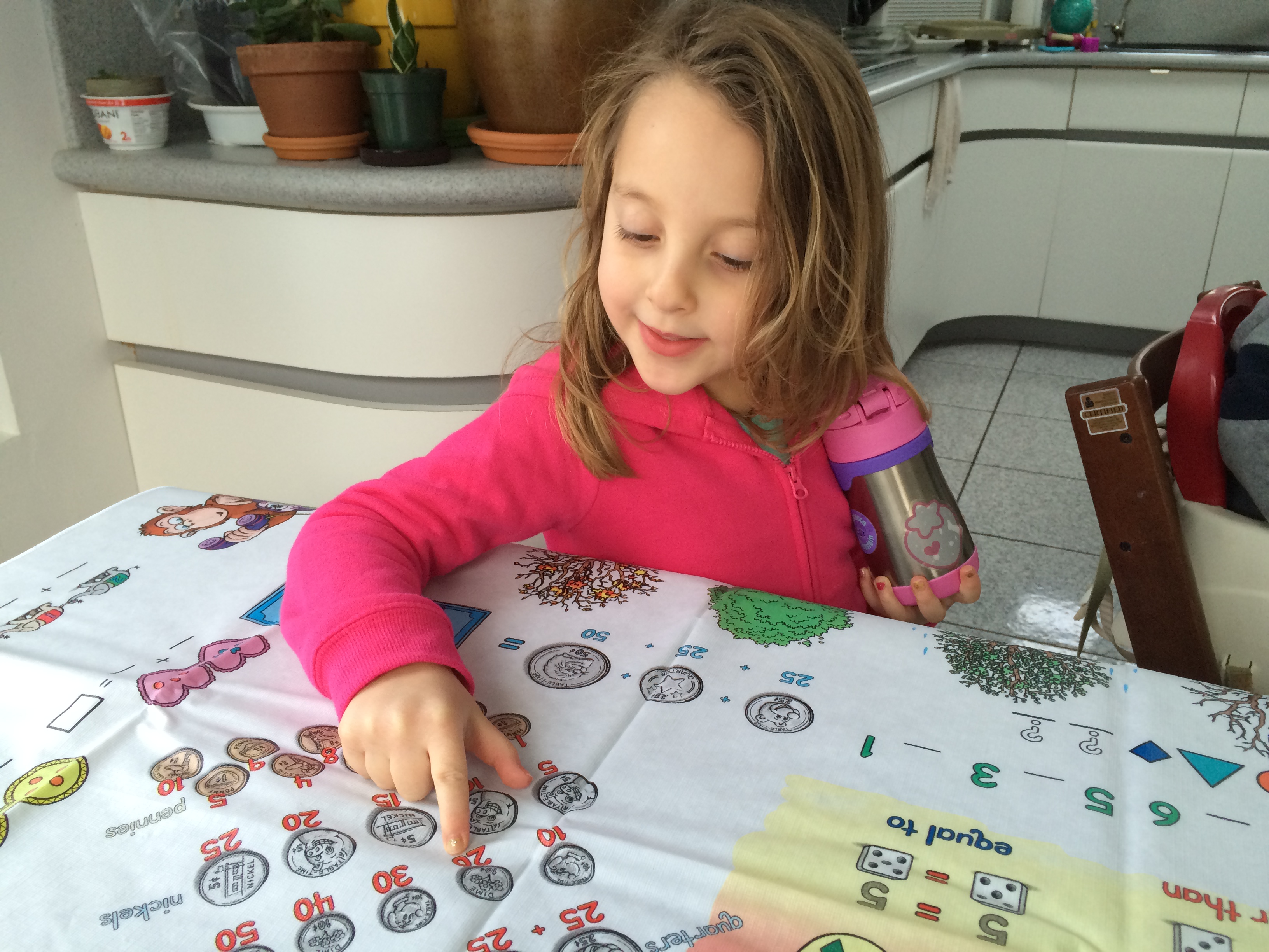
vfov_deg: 48.2
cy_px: 476
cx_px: 634
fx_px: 1063
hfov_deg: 61.7
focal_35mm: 29
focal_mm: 4.15
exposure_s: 1/30
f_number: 2.2
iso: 80
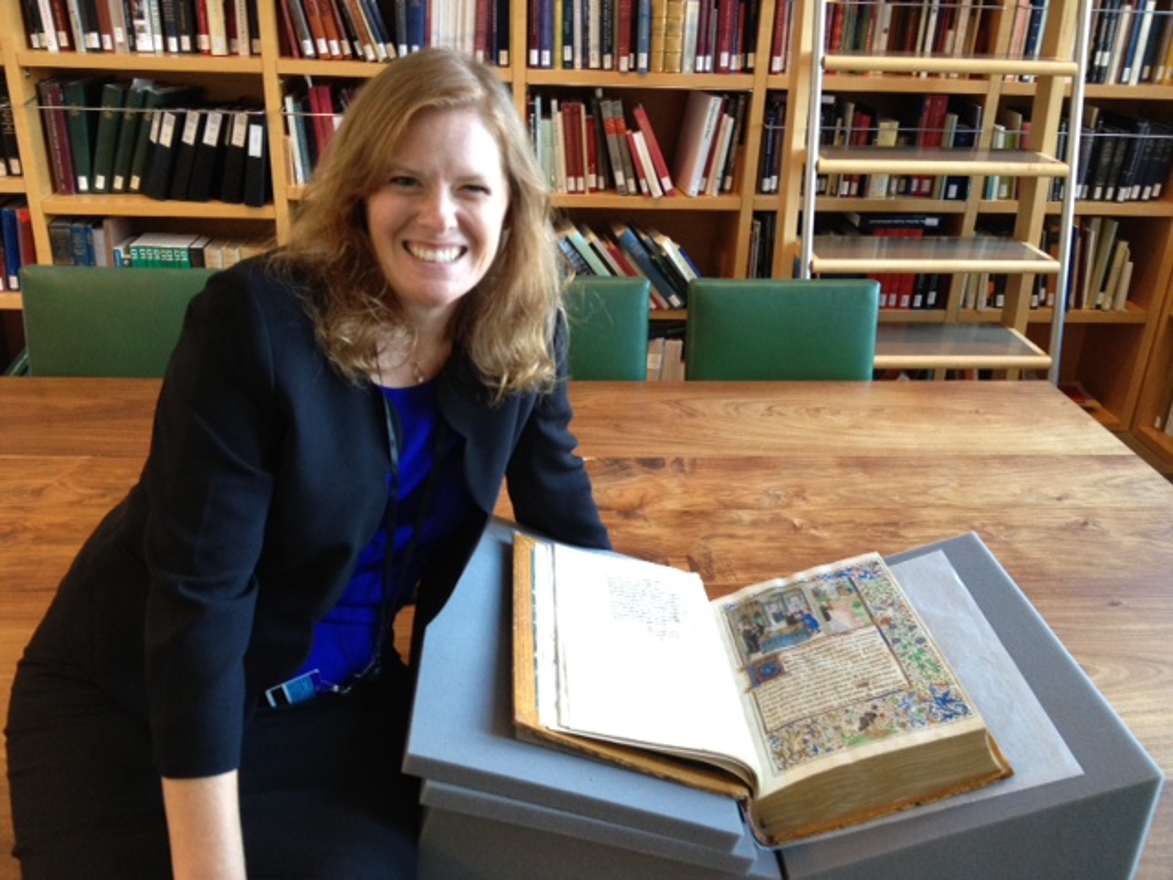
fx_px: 1186
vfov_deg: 40.7
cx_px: 586
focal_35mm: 35
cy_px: 440
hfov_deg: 52.6
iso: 160
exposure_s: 1/20
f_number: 2.4
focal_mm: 4.28
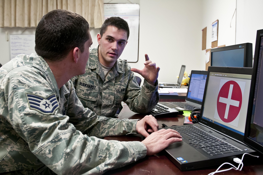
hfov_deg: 53.2
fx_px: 263
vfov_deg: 36.8
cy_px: 88
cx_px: 132
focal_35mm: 36
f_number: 4
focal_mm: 24
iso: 800
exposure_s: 1/60
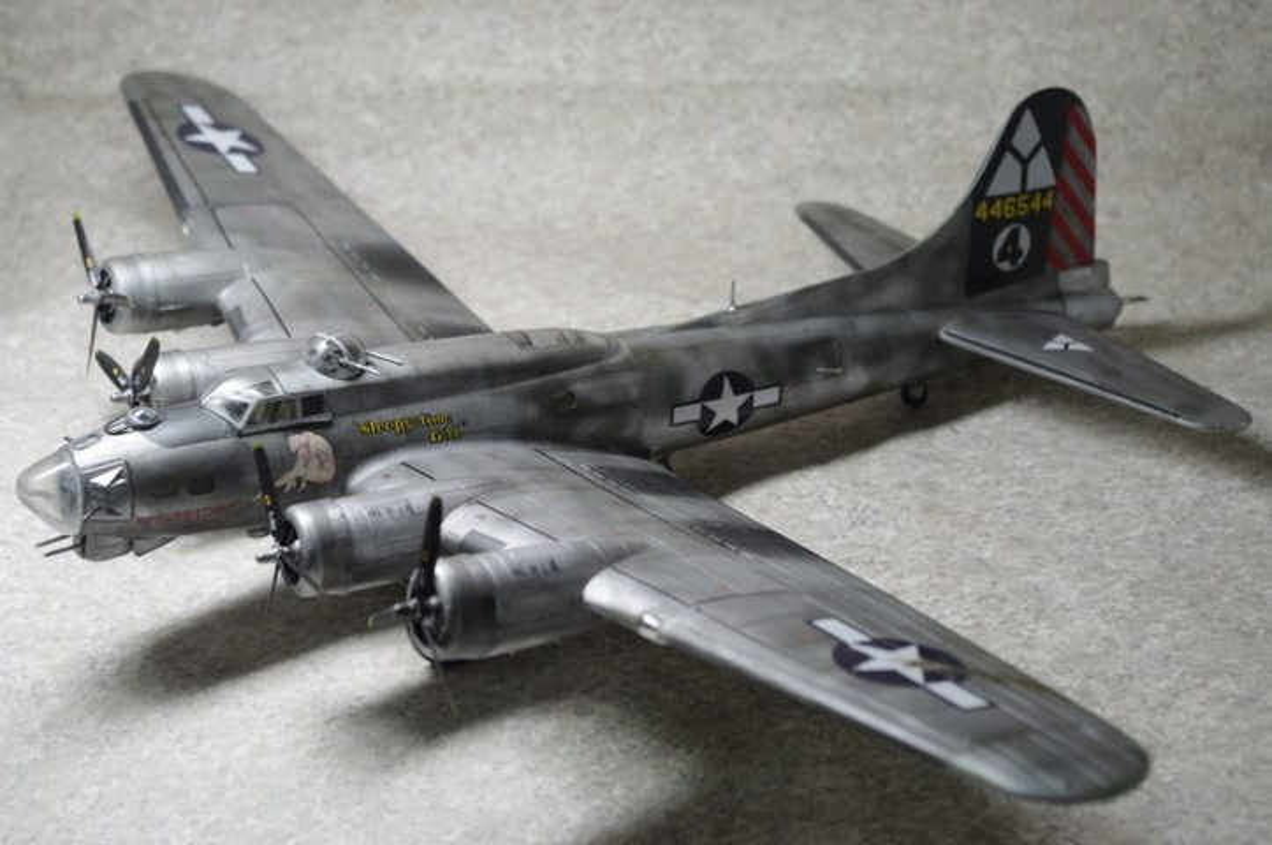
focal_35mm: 64
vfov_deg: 21.2
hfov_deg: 31.5
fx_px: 2258
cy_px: 422
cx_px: 636
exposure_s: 1/100
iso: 800
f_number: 7.1
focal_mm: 42.5
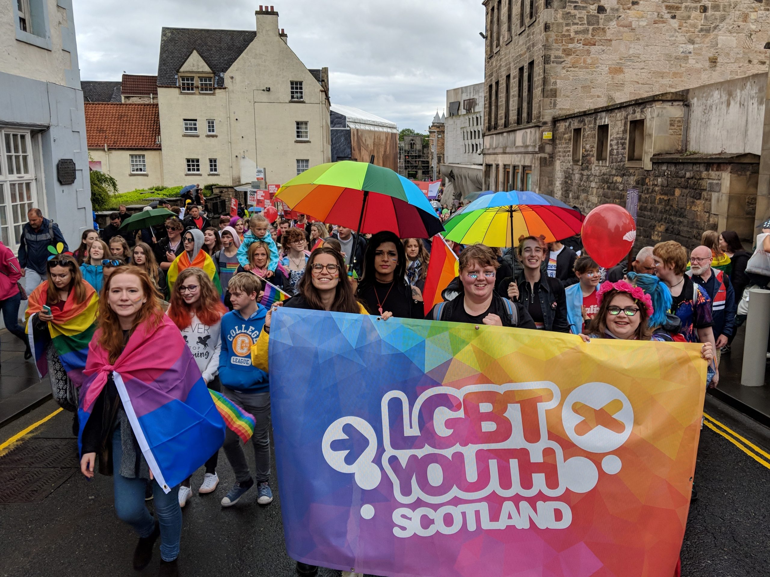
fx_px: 600
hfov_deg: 65.3
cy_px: 288
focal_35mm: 27
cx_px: 385
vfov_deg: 51.3
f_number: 1.8
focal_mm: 4.44
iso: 58
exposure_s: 1/1376
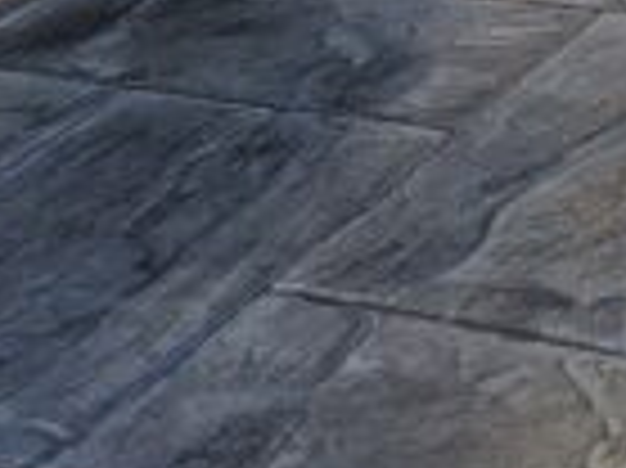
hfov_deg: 15.1
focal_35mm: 112
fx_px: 2024
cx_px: 1157
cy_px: -45
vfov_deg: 13.0
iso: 40
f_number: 1.8
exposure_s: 1/222
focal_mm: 5.4
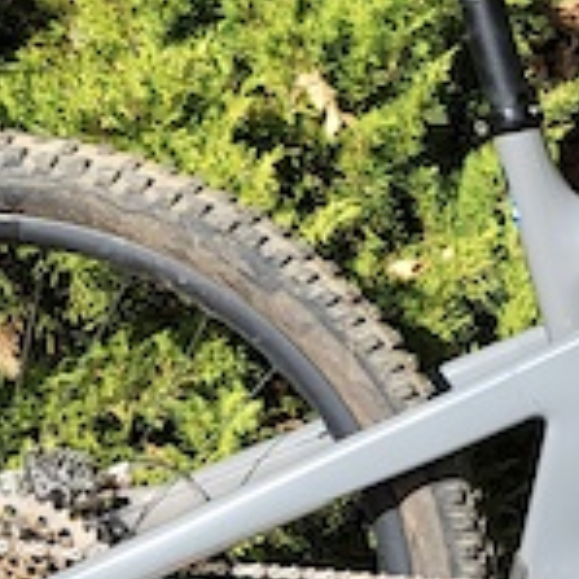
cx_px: 894
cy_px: 190
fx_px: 2328
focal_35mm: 123
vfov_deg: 14.2
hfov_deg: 13.3
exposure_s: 1/1667
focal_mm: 4.25
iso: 50
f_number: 1.8
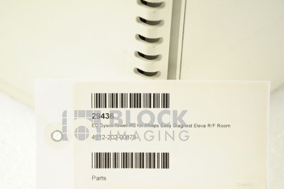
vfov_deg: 8.5
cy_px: 126
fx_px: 1269
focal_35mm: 161
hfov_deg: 12.8
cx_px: 126
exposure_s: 1/80
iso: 800
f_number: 6.3
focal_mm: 120
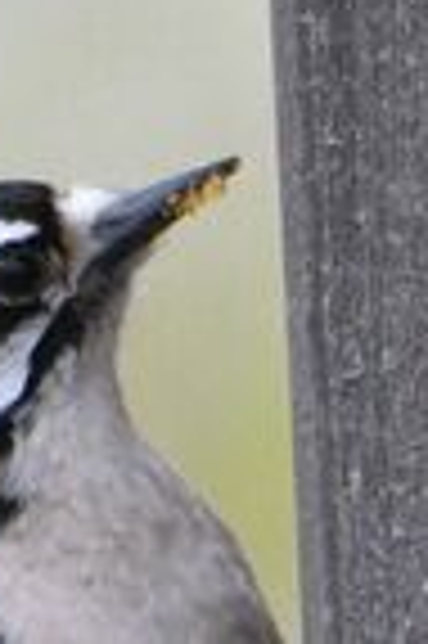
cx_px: 601
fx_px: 48138
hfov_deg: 0.5
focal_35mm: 2693
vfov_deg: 0.8
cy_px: 982
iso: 1100
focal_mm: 600
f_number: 7.1
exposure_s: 1/667
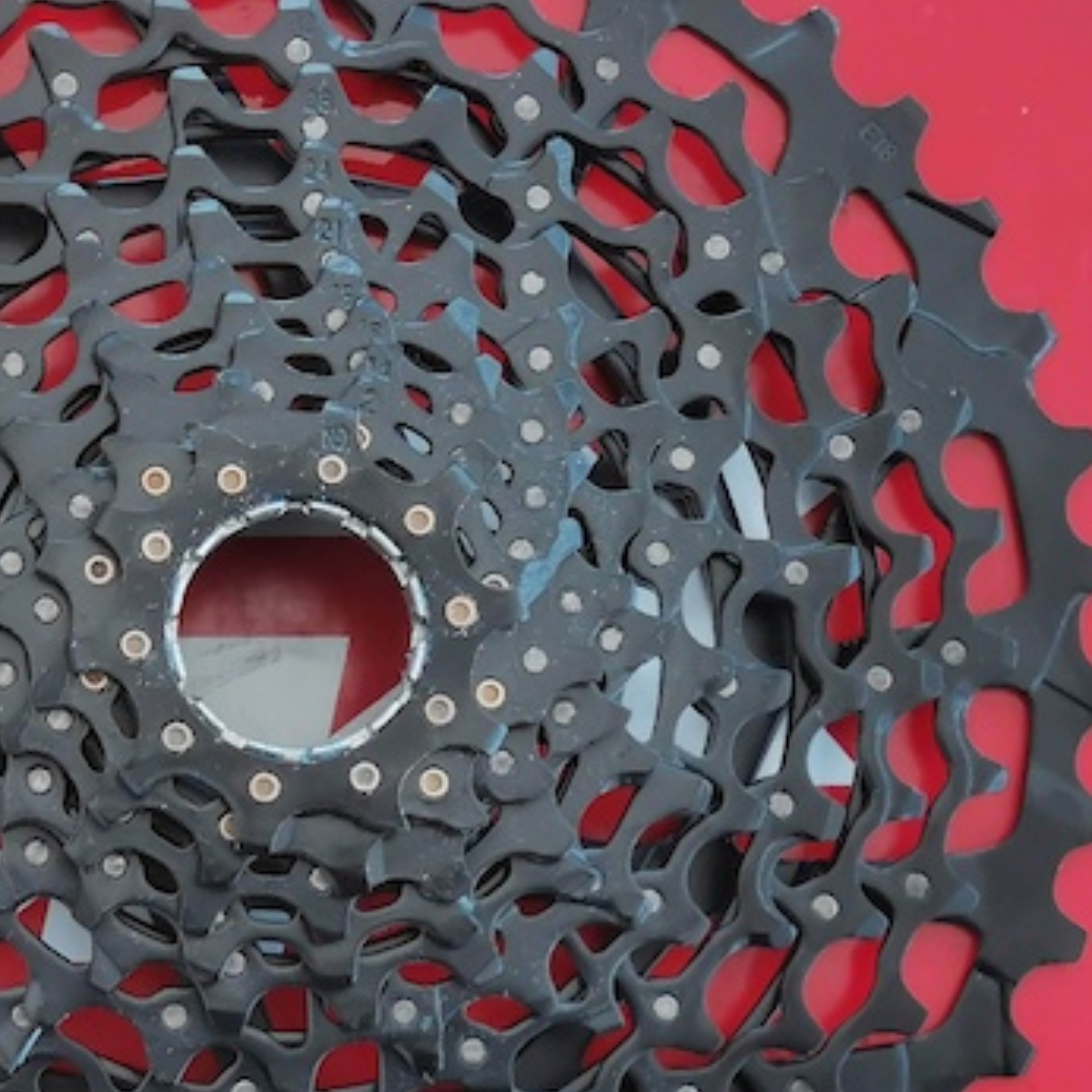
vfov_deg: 12.4
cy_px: 761
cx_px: 234
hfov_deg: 12.3
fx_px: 5032
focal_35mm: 141
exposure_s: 1/100
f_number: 1.4
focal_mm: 4.66
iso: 80
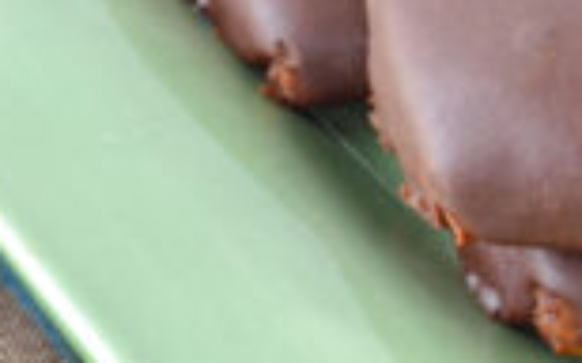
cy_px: 505
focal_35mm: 208
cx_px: 933
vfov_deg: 6.2
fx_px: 3296
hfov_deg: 9.7
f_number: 9
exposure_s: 1/30
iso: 400
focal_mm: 35
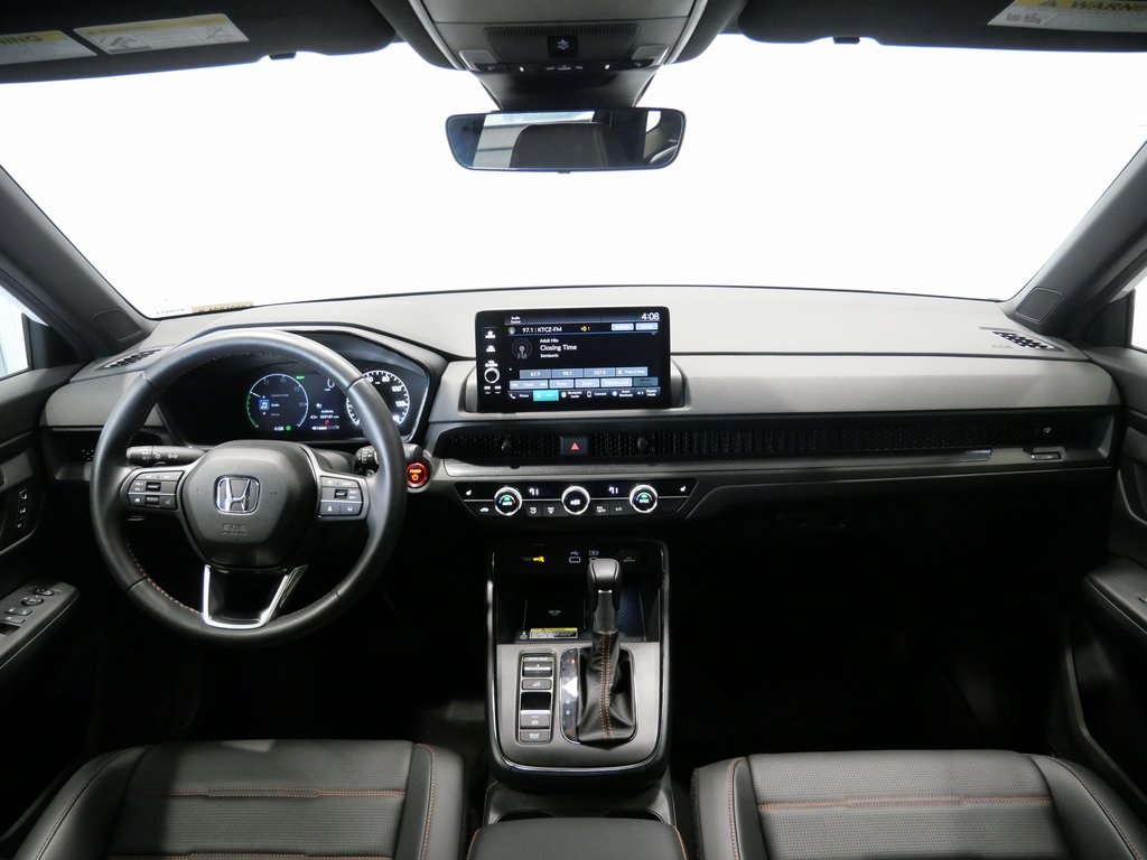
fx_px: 795
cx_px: 574
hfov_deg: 71.6
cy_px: 430
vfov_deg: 56.8
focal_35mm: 24
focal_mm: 12
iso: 3200
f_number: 3.5
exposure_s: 1/15
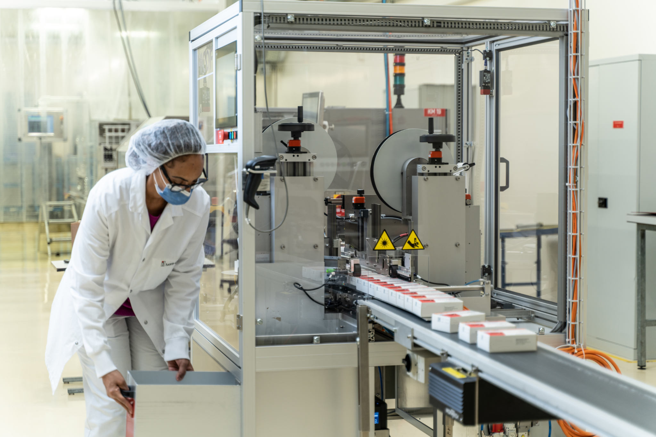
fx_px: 1221
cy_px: 218
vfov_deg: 20.3
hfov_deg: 30.1
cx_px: 328
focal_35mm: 67
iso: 100
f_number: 2.8
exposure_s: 1/60
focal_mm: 67
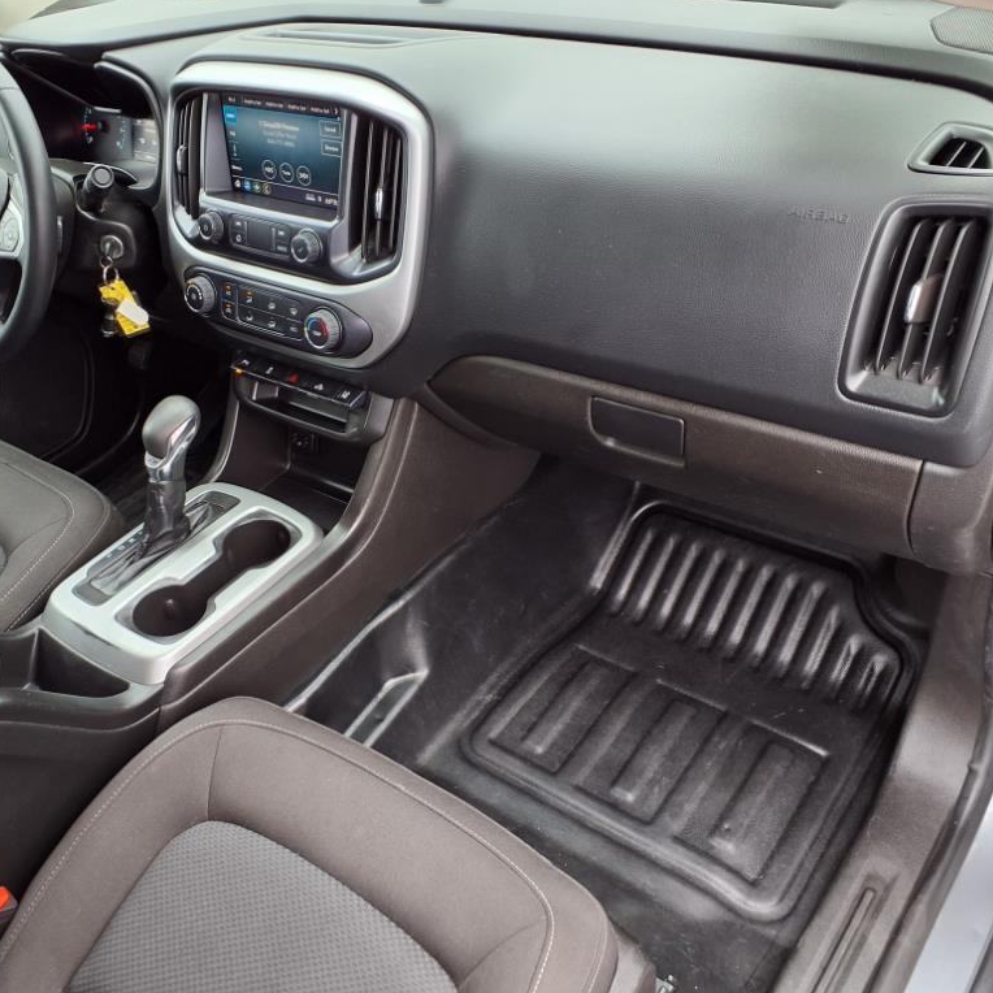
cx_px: 361
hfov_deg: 50.5
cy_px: 495
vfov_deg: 51.1
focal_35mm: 32
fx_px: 1039
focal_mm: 3.58
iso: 64
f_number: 1.9
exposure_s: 1/60.2
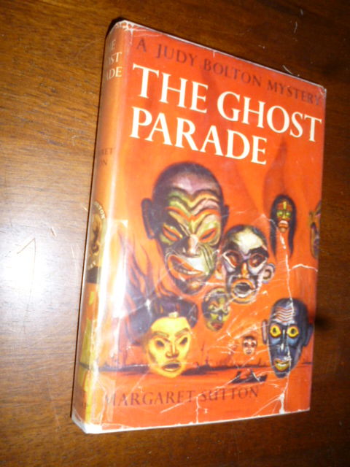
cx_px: 175
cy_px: 234
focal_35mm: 28
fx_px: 377
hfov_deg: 49.7
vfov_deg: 63.4
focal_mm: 5
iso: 250
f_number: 3.1
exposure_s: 1/60
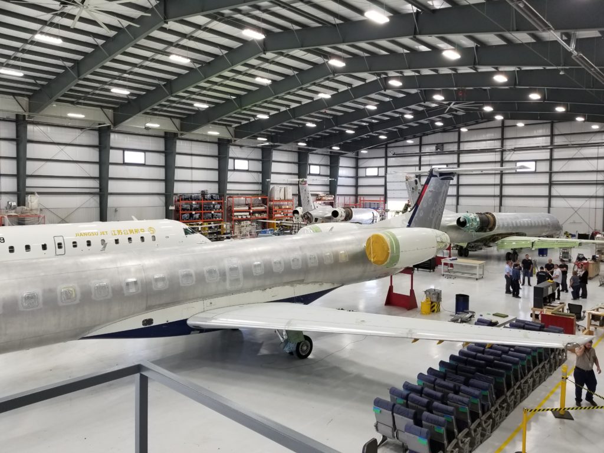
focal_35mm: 26
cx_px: 302
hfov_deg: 67.3
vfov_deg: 53.1
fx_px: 454
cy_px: 226
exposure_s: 1/60
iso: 64
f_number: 1.7
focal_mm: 4.25
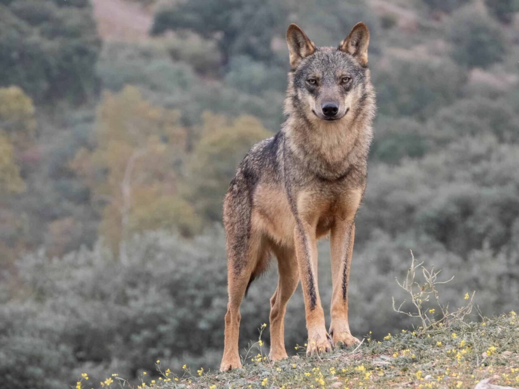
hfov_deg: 3.3
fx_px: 8996
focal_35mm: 600
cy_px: 194
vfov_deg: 2.5
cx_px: 260
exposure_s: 1/250
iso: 400
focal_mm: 108
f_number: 5
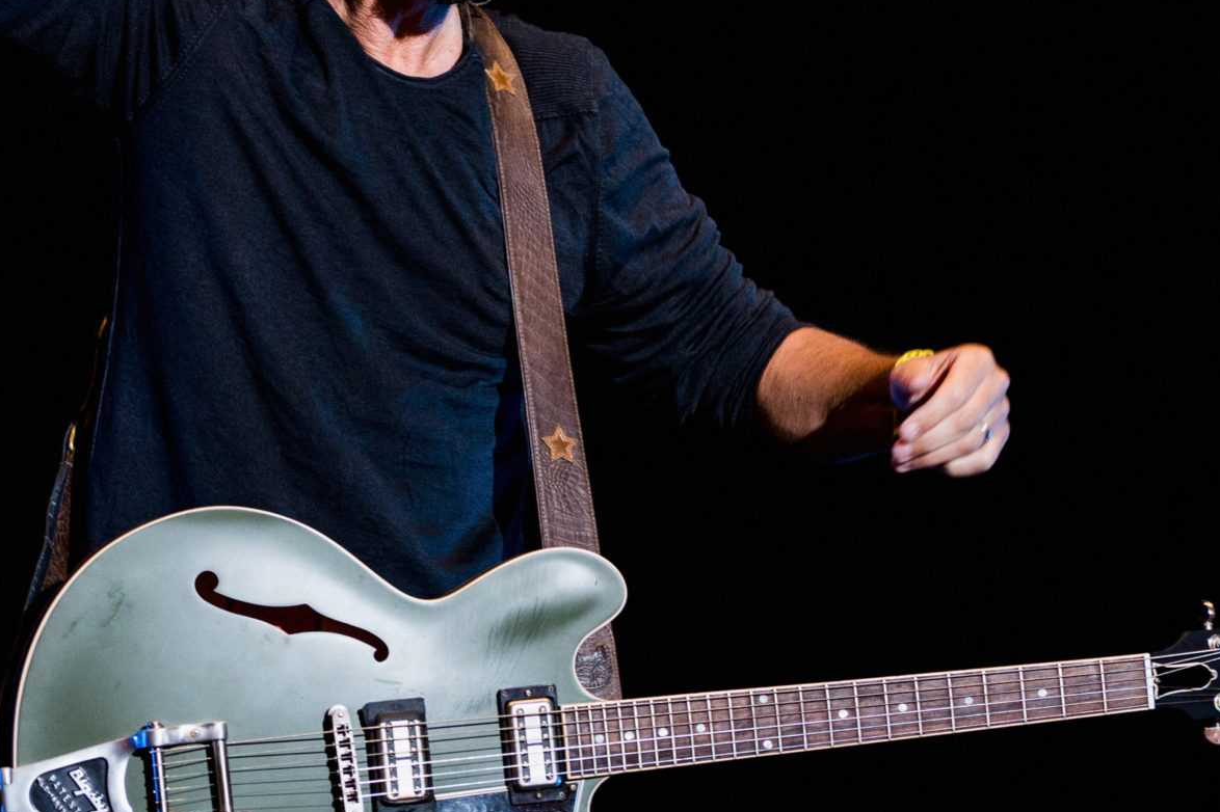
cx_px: 428
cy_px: 231
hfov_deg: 5.9
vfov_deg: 3.9
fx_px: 11823
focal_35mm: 349
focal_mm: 200
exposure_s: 1/125
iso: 2500
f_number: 4
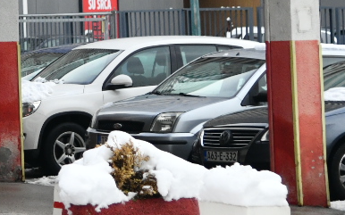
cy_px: -130
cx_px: -119
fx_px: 2613
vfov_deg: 4.7
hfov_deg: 7.5
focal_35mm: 278
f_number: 4
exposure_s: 1/5000
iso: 1600
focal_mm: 65
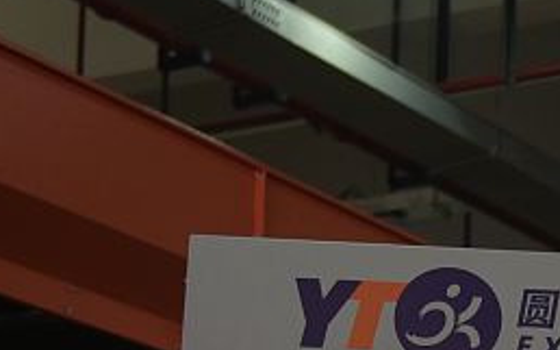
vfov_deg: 7.8
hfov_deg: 12.3
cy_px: 495
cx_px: 669
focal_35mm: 166
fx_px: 2532
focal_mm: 35
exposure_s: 1/160
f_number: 2.8
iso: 400
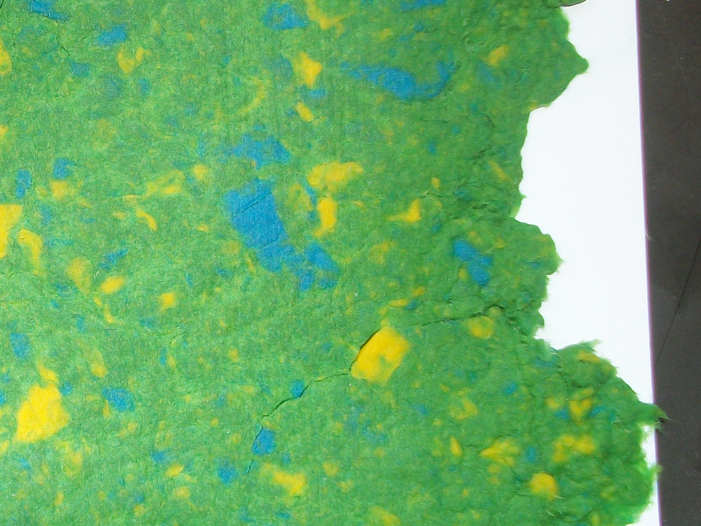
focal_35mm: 78
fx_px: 1580
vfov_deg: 18.9
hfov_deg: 23.6
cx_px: -54
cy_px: 290
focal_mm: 5.7
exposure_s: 1/60
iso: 80
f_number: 2.9
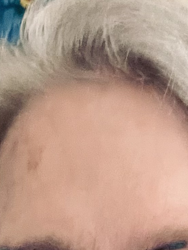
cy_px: 404
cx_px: 133
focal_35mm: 125
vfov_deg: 14.4
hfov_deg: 11.8
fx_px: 905
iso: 800
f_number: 2.2
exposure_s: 1/15
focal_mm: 2.71
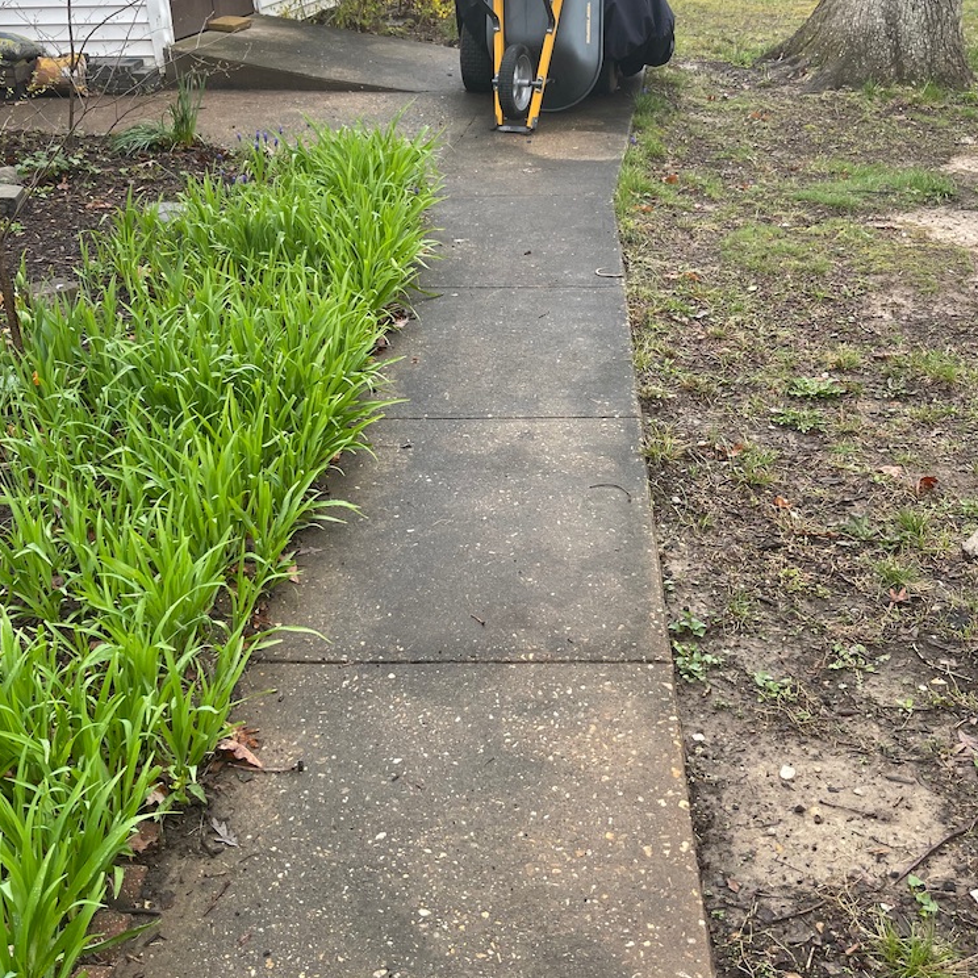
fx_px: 1215
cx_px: 490
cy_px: 440
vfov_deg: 43.8
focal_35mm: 38
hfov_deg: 43.9
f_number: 1.6
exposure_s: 1/121
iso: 50
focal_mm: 5.1
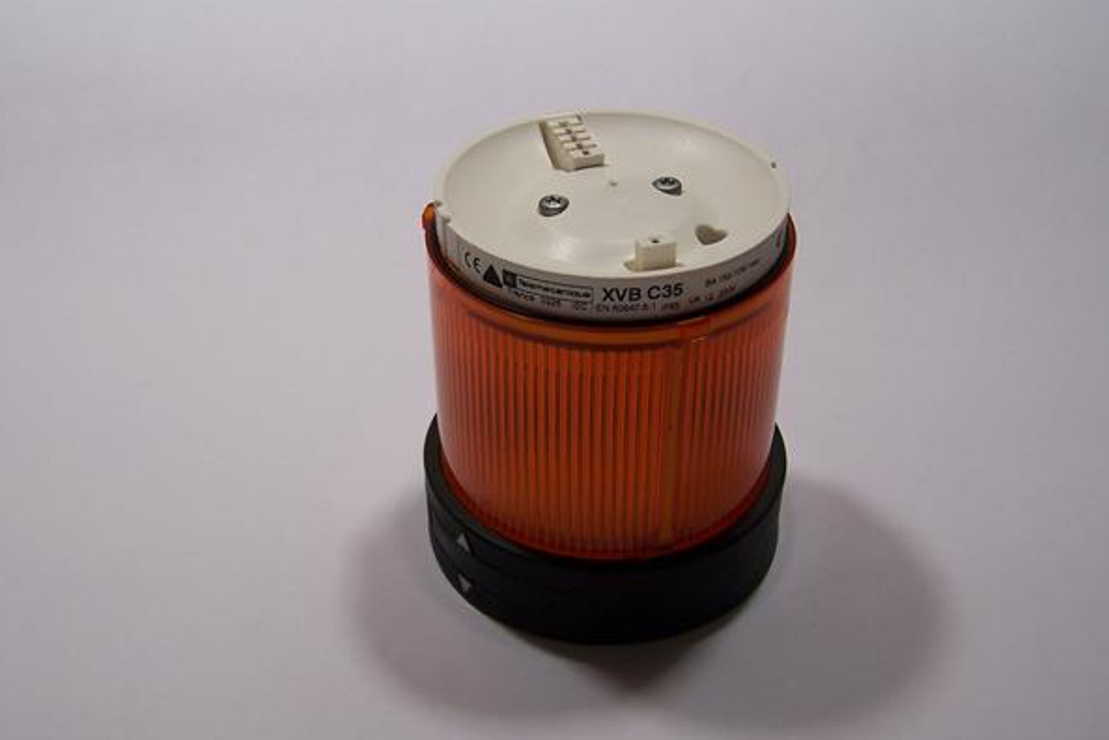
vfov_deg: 31.9
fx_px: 1294
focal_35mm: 42
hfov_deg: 46.4
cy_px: 379
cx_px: 551
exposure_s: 1/60
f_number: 2.8
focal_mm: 6.7
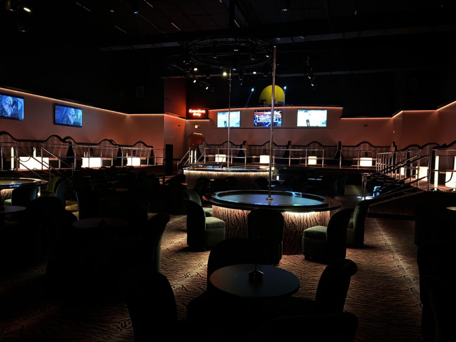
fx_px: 343
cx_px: 228
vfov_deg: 53.1
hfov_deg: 67.3
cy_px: 171
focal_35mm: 26
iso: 1000
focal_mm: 5.96
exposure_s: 1/17
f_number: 1.6
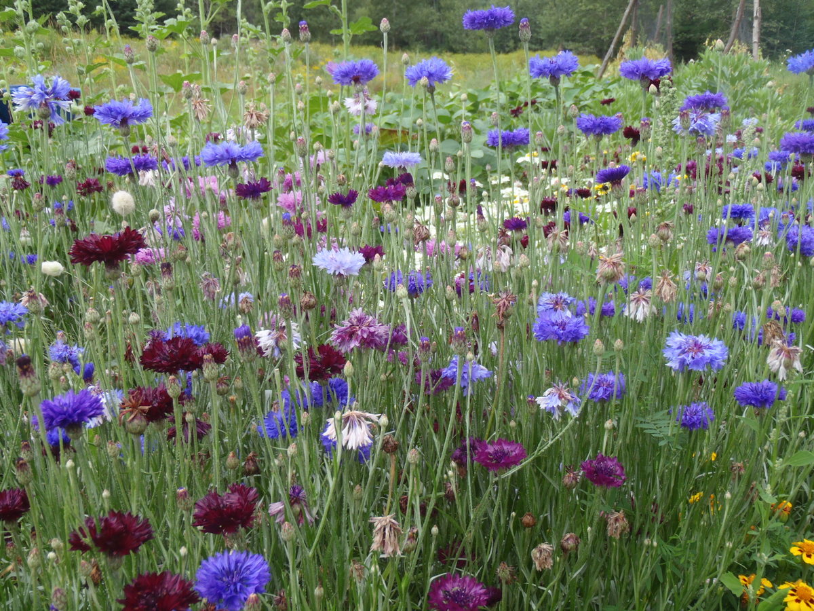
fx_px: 894
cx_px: 407
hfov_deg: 49.0
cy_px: 306
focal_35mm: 38
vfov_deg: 37.7
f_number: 4.6
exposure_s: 1/80
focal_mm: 6.83
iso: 80
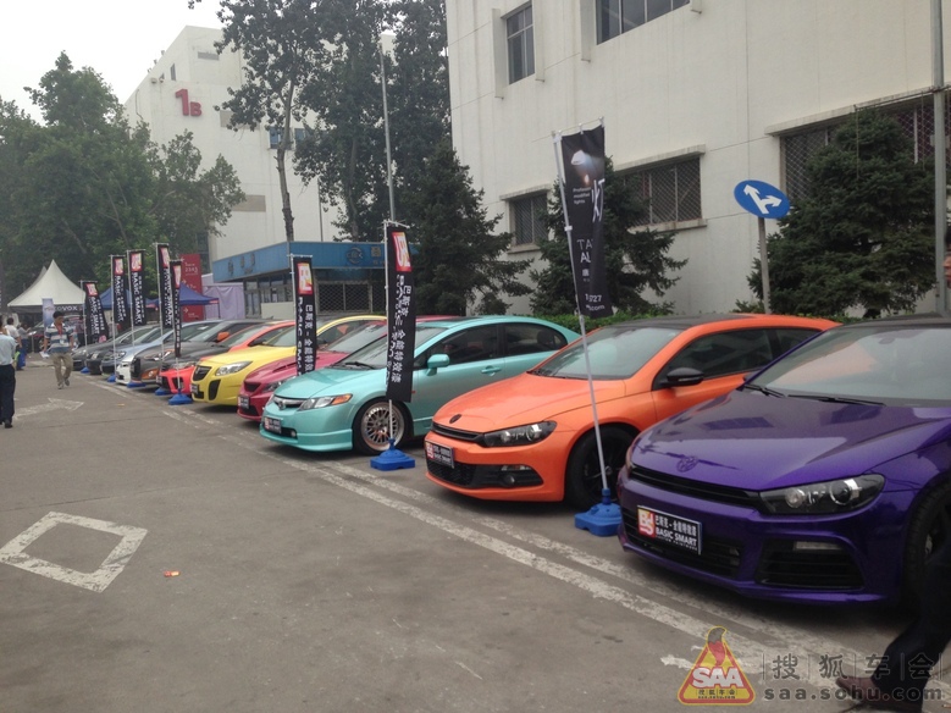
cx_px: 476
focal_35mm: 33
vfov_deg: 42.9
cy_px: 356
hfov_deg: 55.4
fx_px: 906
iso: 64
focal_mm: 4.13
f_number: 2.4
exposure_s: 1/120
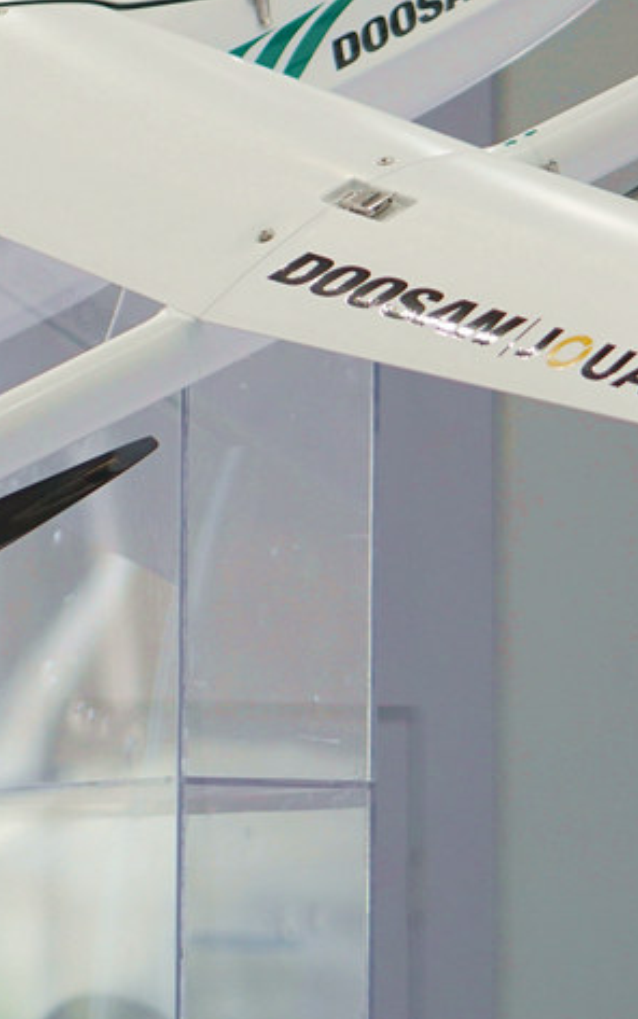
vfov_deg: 6.0
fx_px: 9766
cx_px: -198
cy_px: 212
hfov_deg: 3.7
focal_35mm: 351
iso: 400
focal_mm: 85
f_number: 1.8
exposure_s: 1/750
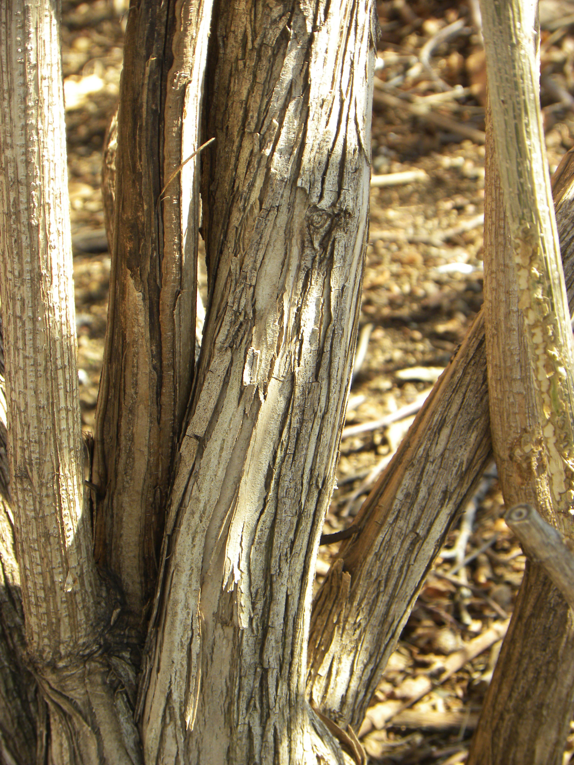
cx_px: 287
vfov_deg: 8.0
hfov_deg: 6.0
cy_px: 382
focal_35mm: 247
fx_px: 5461
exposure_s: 1/94
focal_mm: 44
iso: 64
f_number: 4.5
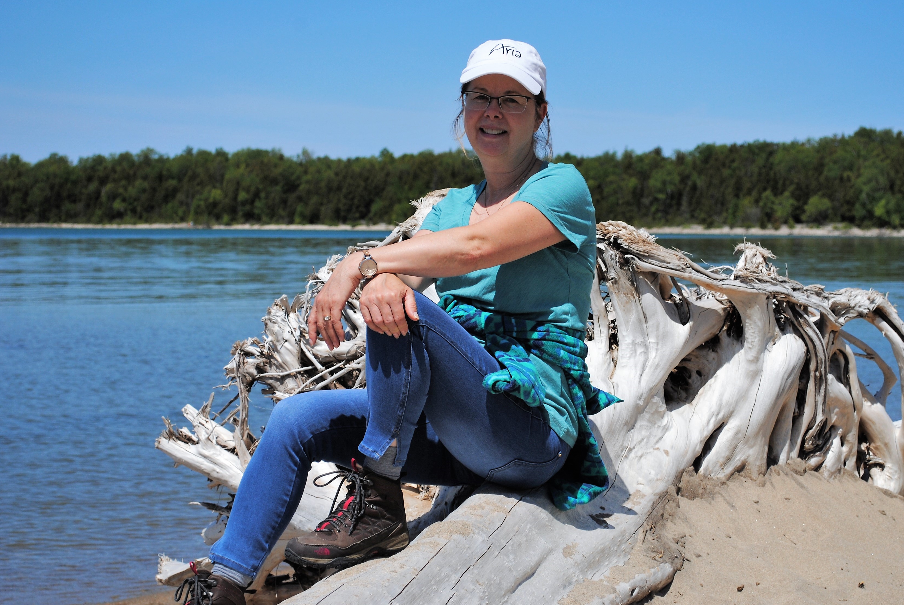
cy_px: 309
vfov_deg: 16.3
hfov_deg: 24.2
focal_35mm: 84
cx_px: 498
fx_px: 2112
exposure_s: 1/1250
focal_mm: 48
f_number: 6.3
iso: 100
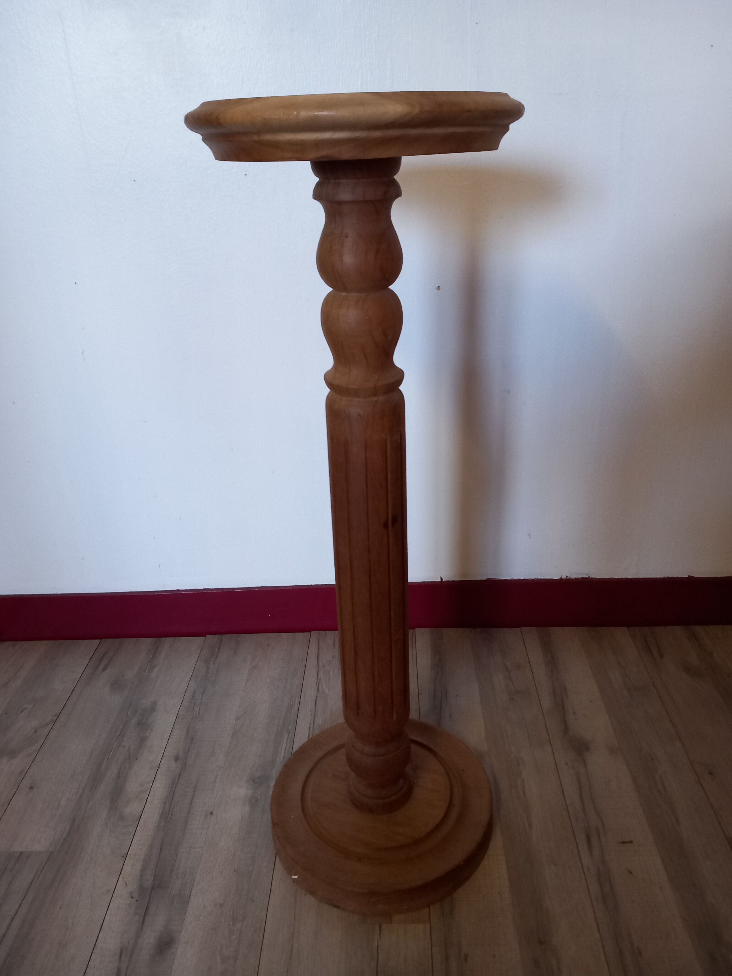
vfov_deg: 65.3
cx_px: 366
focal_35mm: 27
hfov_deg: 51.4
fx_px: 761
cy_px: 488
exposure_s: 1/25
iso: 250
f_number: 1.8
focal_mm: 4
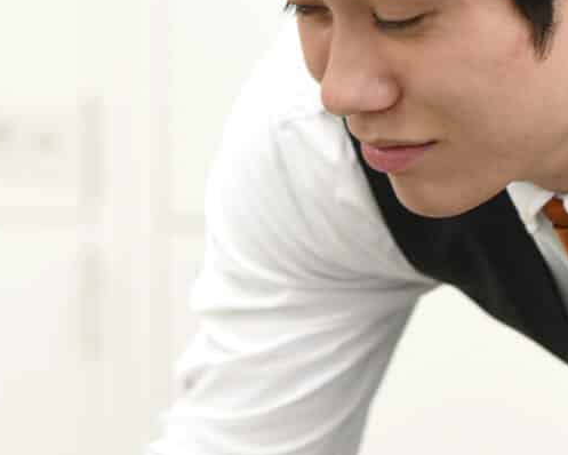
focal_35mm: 406
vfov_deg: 3.8
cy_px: 310
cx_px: 442
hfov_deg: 4.8
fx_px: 6828
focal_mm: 105
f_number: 2.4
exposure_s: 1/90
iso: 400
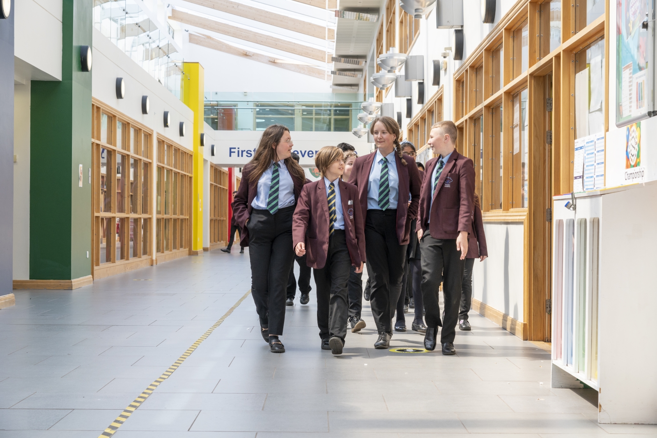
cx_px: 328
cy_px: 219
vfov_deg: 20.9
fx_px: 1186
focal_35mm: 65
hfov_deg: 31.0
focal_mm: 65
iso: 640
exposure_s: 1/320
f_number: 7.1
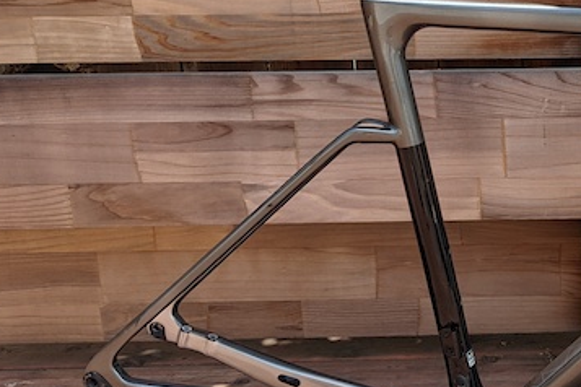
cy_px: 220
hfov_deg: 29.1
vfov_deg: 21.6
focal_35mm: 63
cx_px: 627
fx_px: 1017
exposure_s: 1/1232
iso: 50
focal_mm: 4.38
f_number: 1.73
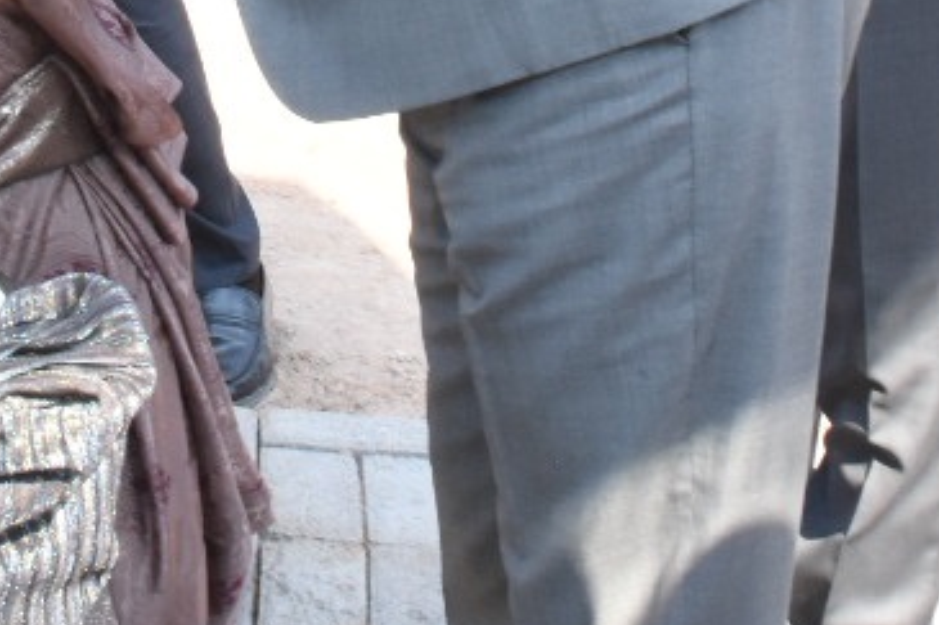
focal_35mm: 120
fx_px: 3128
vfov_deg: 10.6
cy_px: -566
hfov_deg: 16.9
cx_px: 180
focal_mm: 18
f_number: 14
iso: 1000
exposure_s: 1/125
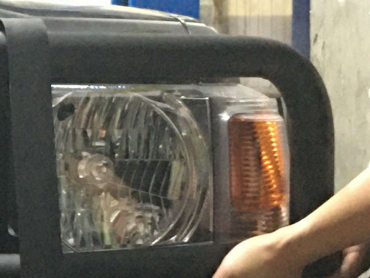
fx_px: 1806
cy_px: 212
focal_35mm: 169
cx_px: -350
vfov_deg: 8.8
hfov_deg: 10.8
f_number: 2.2
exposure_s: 1/8
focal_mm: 4.15
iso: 160
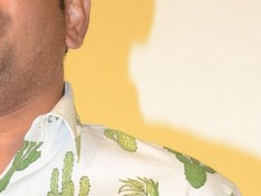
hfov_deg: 3.6
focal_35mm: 554
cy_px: 358
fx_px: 4183
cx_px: 12
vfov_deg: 2.7
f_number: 7.1
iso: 800
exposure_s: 1/125
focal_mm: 85
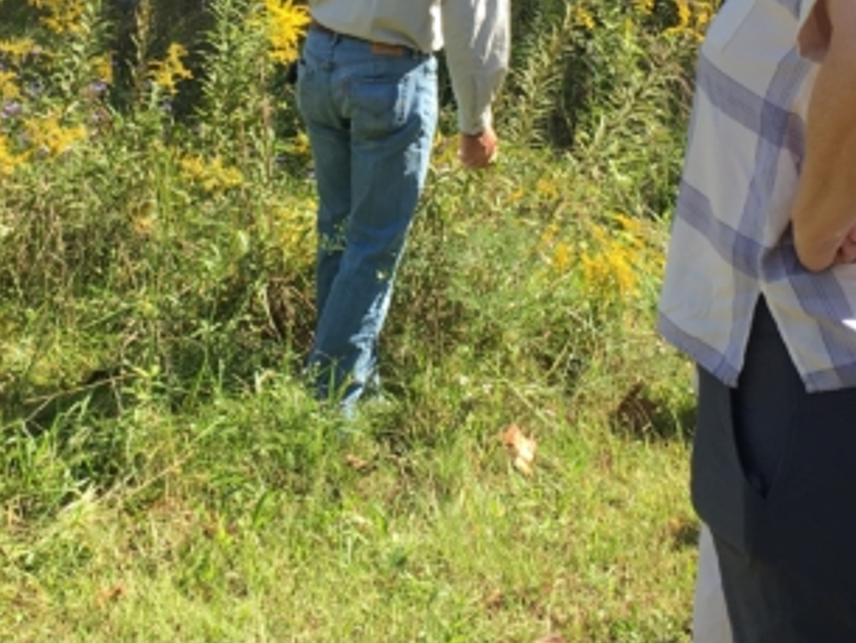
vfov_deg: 19.6
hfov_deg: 26.6
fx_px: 1806
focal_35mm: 73
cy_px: 0
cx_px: 323
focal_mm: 4.15
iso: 25
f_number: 2.2
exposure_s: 1/534
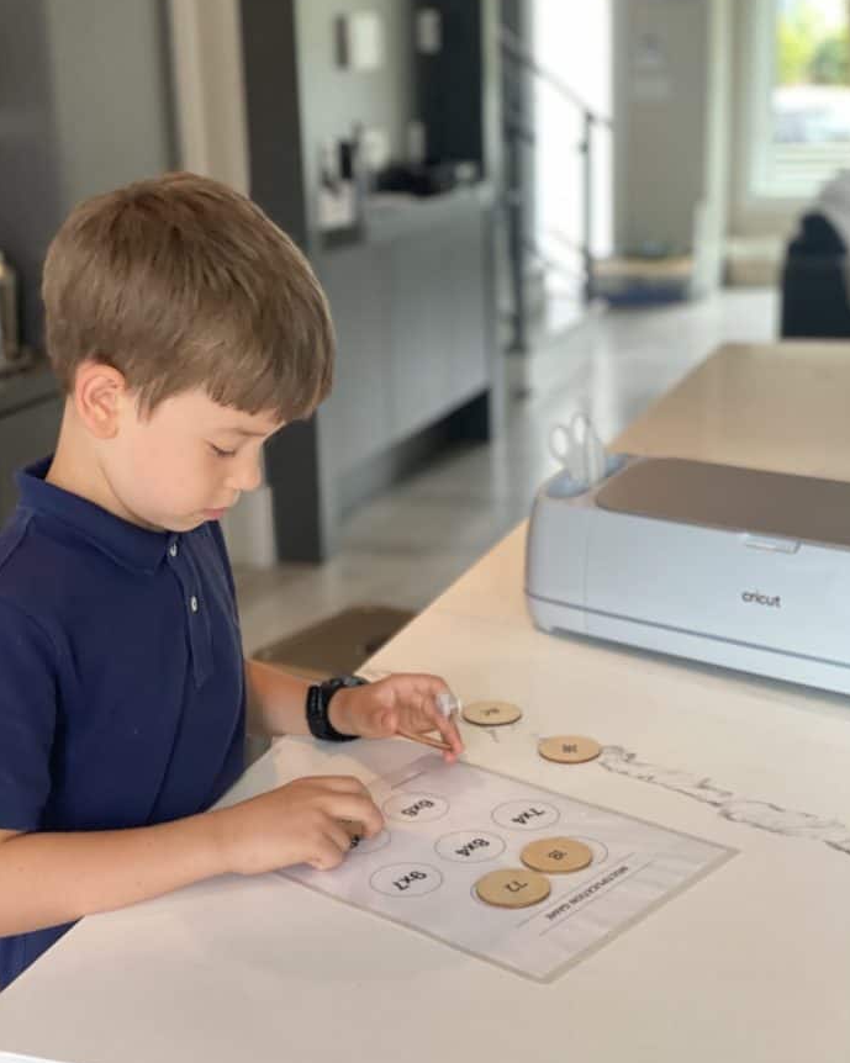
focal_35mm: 55
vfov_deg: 34.2
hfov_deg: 27.6
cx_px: 428
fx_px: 1730
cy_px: 540
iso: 200
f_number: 2
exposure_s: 1/120
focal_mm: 6
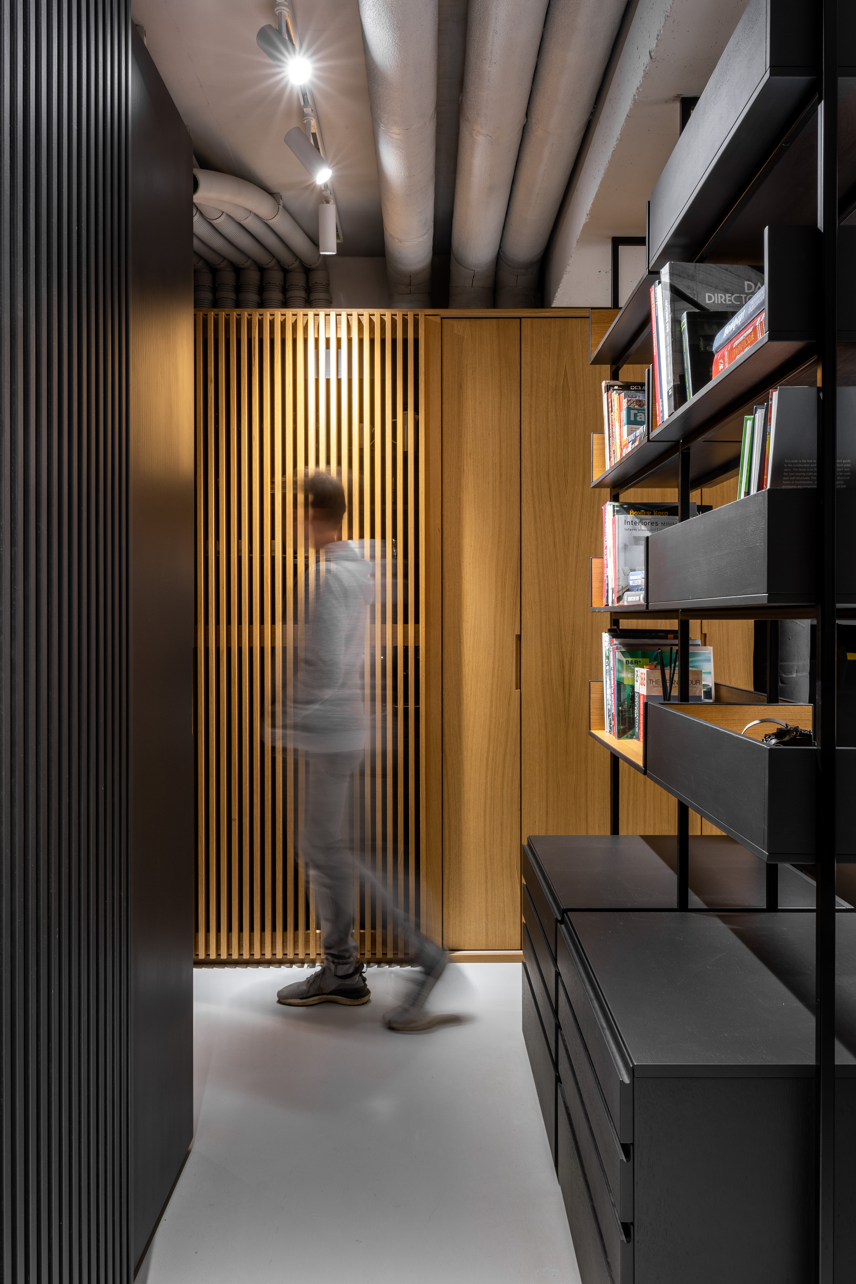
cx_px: 428
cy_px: 642
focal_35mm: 27
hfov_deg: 47.9
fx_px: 963
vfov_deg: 67.4
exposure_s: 2
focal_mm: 18
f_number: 10
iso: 100
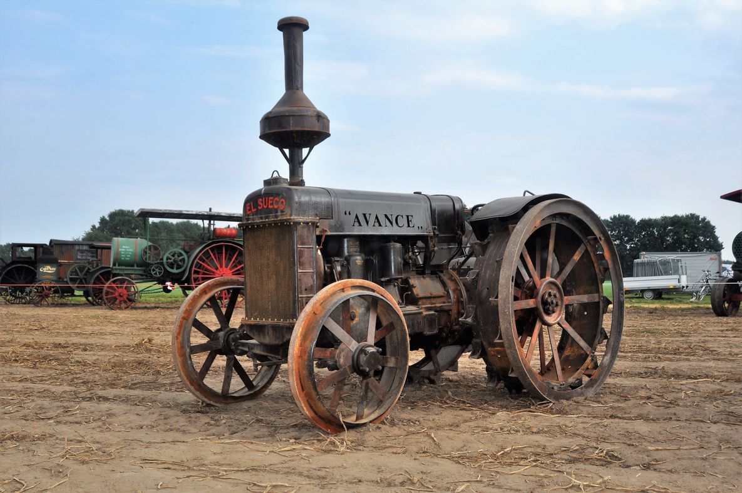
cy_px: 246
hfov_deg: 11.4
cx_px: 371
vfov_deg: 7.6
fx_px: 3705
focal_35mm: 180
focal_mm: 120
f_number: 16
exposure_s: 1/200
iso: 200
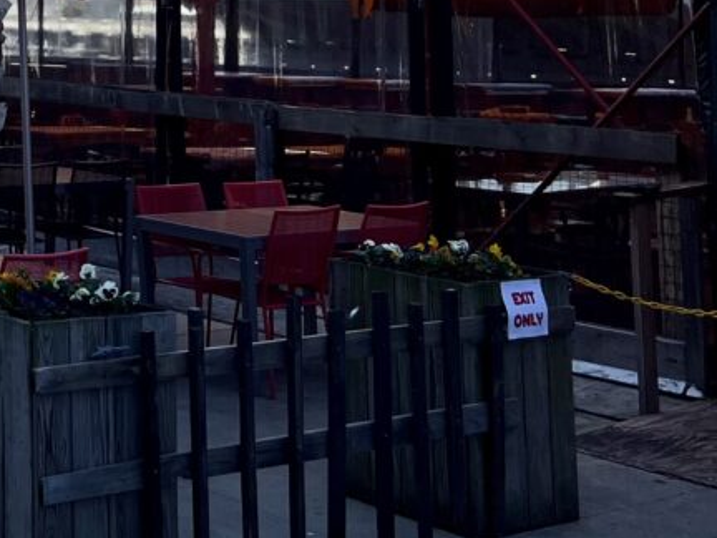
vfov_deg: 18.0
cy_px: -148
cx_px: -266
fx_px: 1595
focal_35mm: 77
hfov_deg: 22.2
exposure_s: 1/3968
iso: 50
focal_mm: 5.7
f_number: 1.5
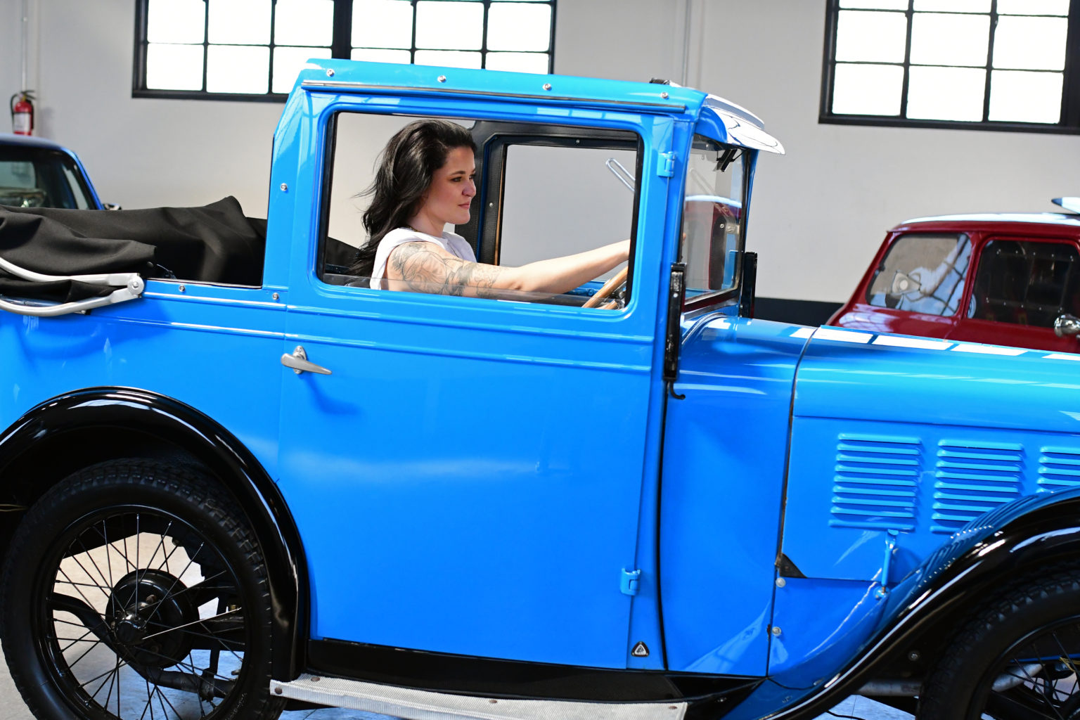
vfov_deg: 25.8
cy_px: 360
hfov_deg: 37.9
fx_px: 1575
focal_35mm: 52
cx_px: 540
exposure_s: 1/800
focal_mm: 35
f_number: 3.2
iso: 2500
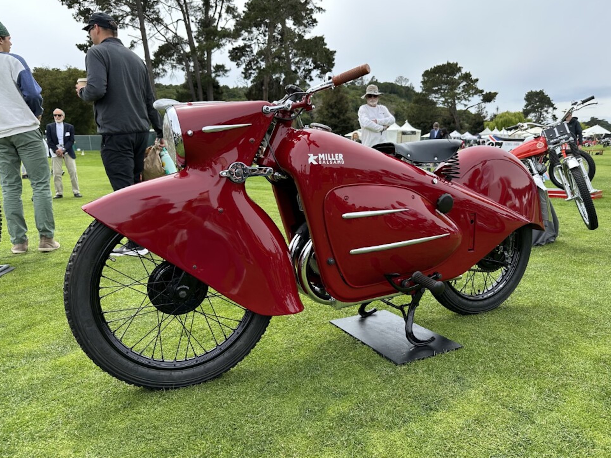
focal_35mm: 25
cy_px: 224
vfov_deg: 54.9
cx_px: 317
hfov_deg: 69.4
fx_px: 441
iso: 80
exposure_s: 1/1721
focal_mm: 6.86
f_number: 1.78
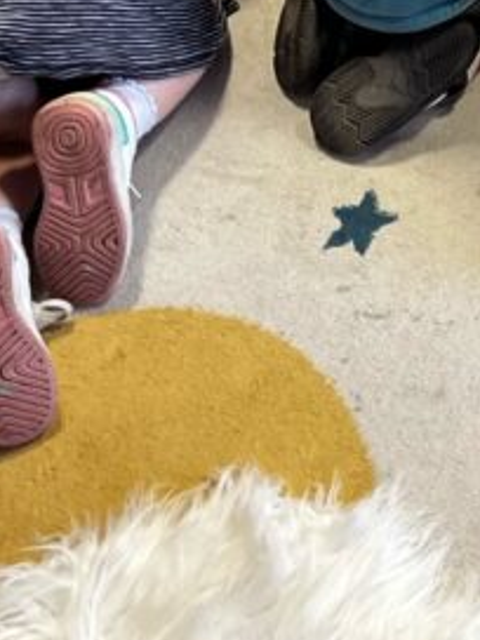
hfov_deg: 13.5
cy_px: -375
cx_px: 861
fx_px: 1812
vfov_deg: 17.6
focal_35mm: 98
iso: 100
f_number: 1.6
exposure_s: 1/100
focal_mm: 5.1
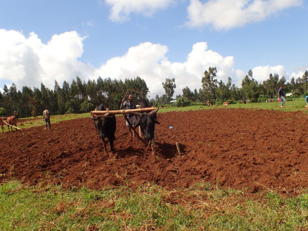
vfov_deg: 46.8
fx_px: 267
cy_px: 116
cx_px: 154
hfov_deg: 60.0
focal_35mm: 30
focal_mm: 5.5
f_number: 9
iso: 100
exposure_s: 1/160
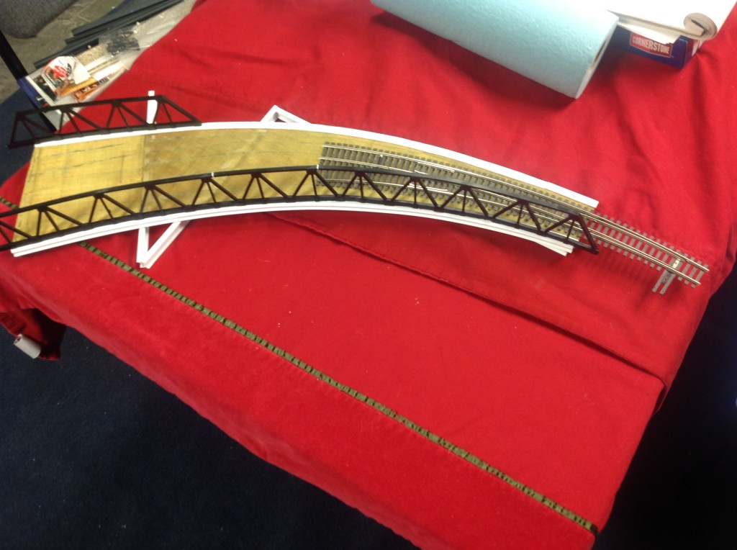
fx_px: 744
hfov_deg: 52.7
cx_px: 368
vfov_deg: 40.6
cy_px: 275
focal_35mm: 35
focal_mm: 4.28
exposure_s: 1/15
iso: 100
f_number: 2.4
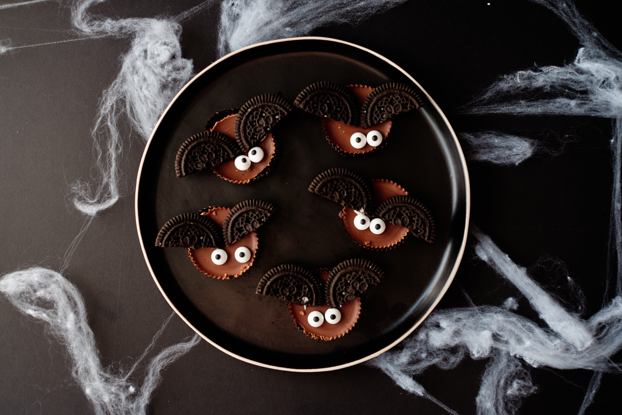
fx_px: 916
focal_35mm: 53
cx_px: 311
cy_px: 208
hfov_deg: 37.5
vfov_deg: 25.5
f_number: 3.2
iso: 250
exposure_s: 1/125
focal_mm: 35
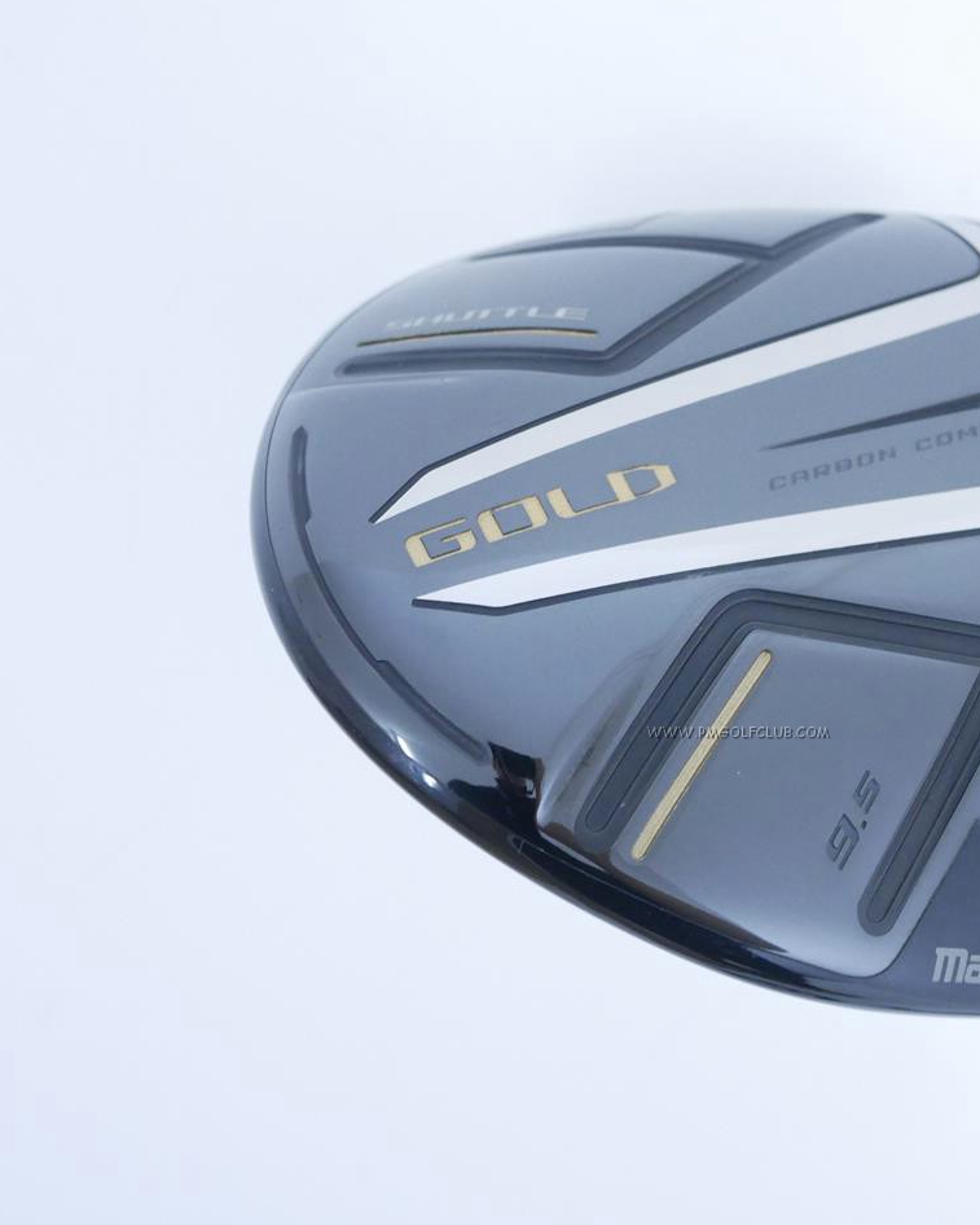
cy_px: 615
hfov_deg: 22.9
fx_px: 2392
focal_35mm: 66
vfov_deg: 28.7
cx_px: 739
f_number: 4.5
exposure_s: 1/50
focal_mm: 25
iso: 1600
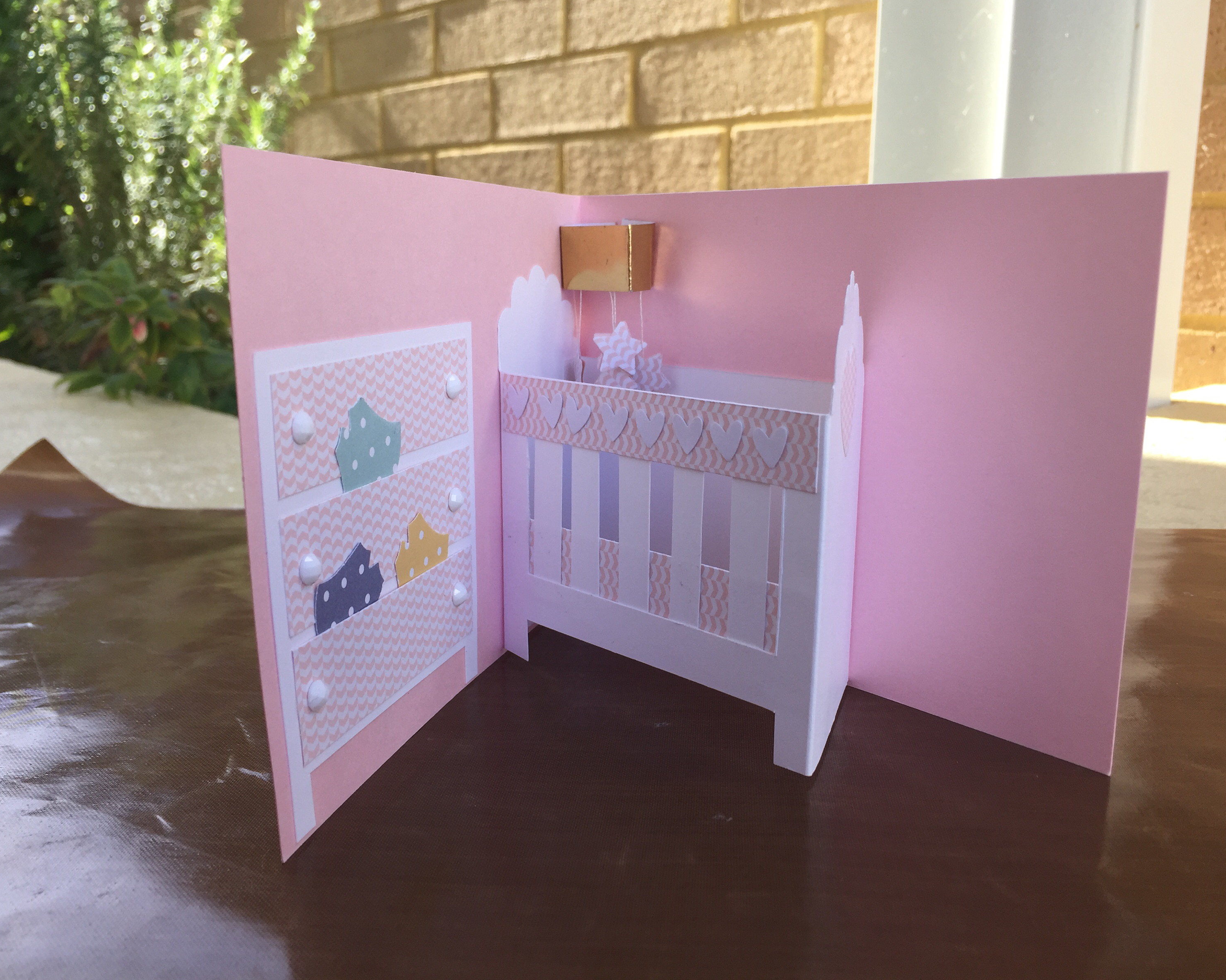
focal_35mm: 31
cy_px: 478
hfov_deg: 57.2
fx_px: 1125
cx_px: 621
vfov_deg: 47.1
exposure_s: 1/399
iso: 32
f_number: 2.2
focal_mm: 4.15
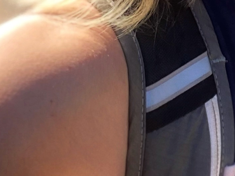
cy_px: -88
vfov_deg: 10.9
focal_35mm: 131
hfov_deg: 14.5
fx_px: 889
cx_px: 287
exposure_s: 1/180
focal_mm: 2.71
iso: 25
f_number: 2.2
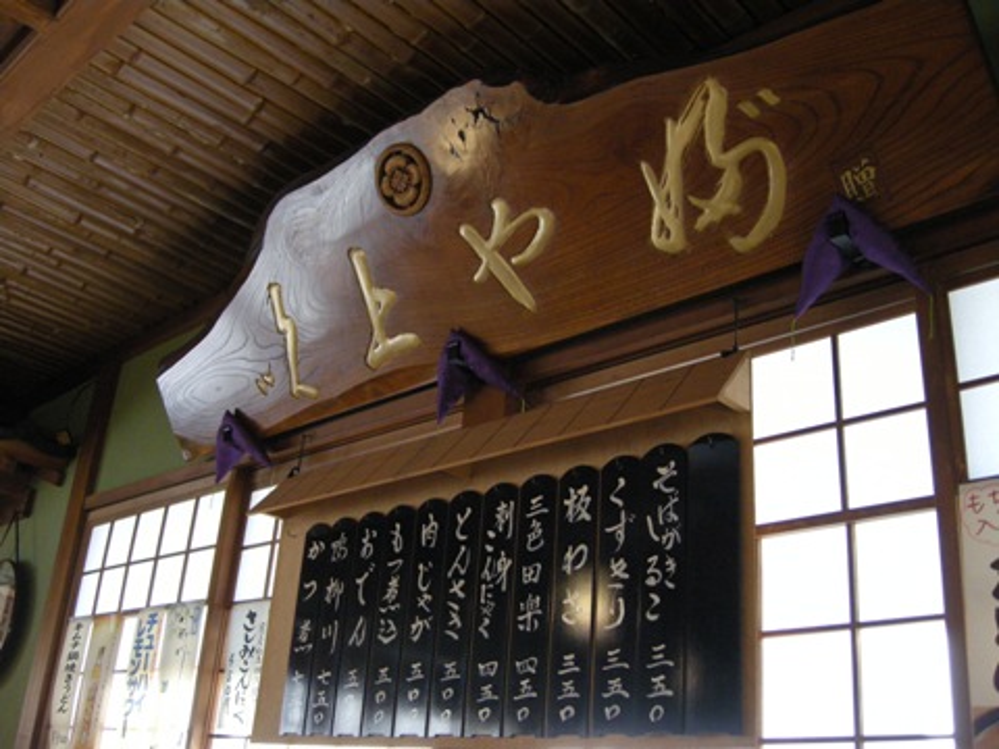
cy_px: 374
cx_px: 500
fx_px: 1010
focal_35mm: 35
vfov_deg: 40.7
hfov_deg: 52.6
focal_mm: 7.5
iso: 400
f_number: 2.7
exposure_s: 1/50.6
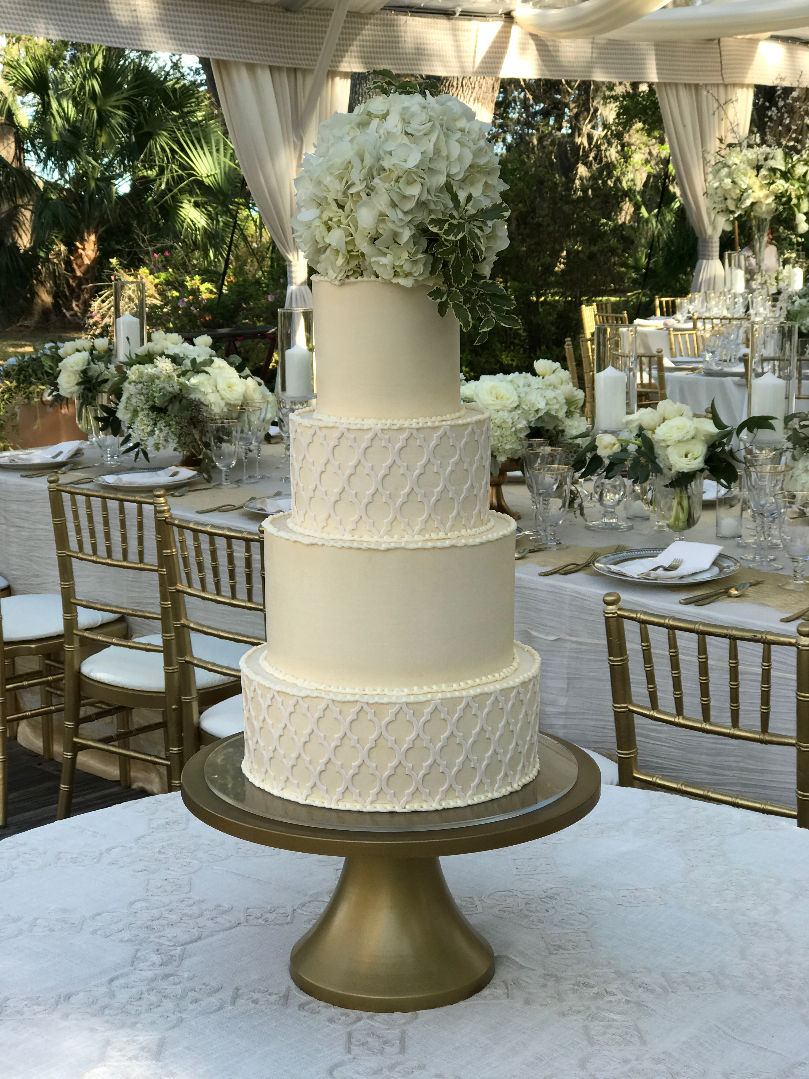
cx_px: 404
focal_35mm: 57
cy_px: 540
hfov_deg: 25.7
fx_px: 1776
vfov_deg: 33.8
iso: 20
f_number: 2.8
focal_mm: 6.6
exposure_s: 1/177
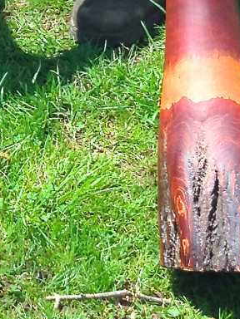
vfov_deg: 10.3
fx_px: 1627
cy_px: -320
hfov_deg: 8.3
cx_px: -113
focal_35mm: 176
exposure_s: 1/411
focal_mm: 4.12
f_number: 2.4
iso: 50
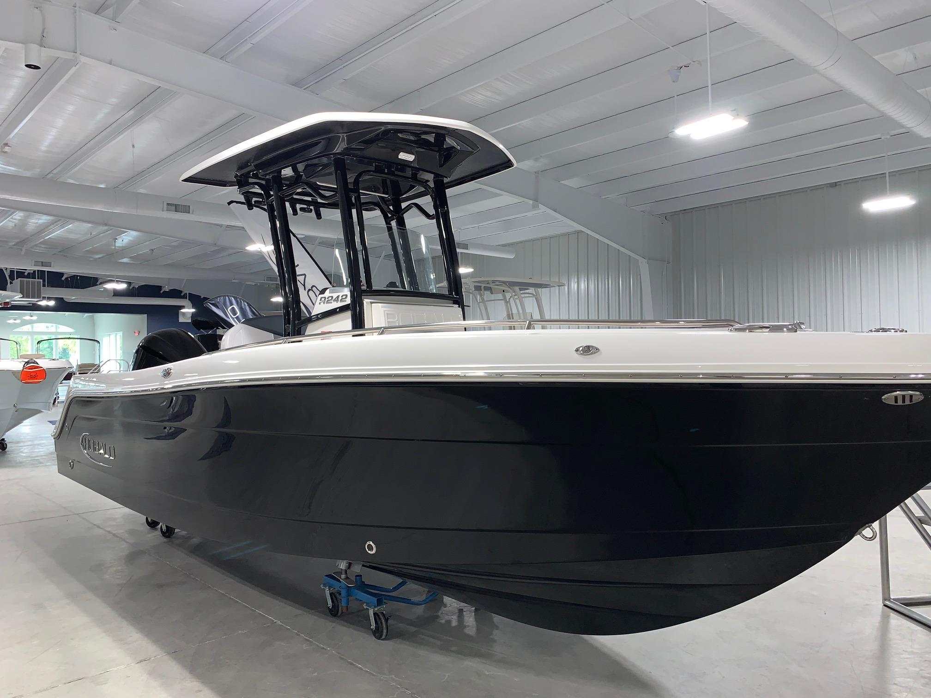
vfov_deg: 53.1
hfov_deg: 67.3
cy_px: 349
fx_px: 699
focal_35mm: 26
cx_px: 466
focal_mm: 4.25
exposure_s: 1/25
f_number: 1.8
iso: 25
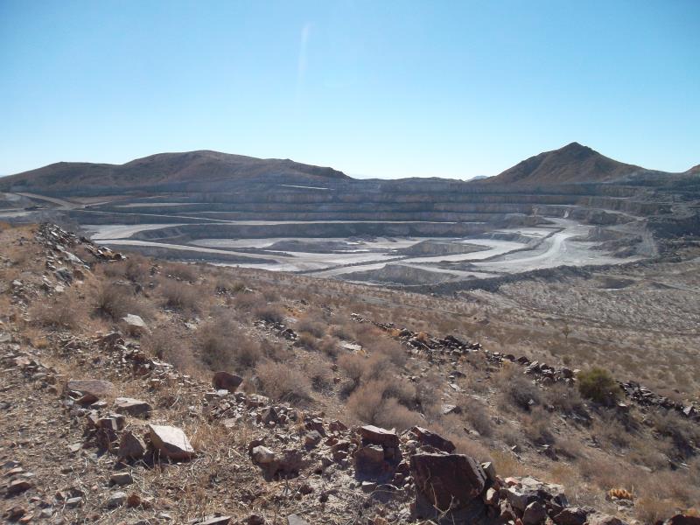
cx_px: 350
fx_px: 546
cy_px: 262
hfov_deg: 65.3
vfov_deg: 51.4
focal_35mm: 27
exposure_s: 1/850
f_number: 3.5
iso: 80
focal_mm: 4.9
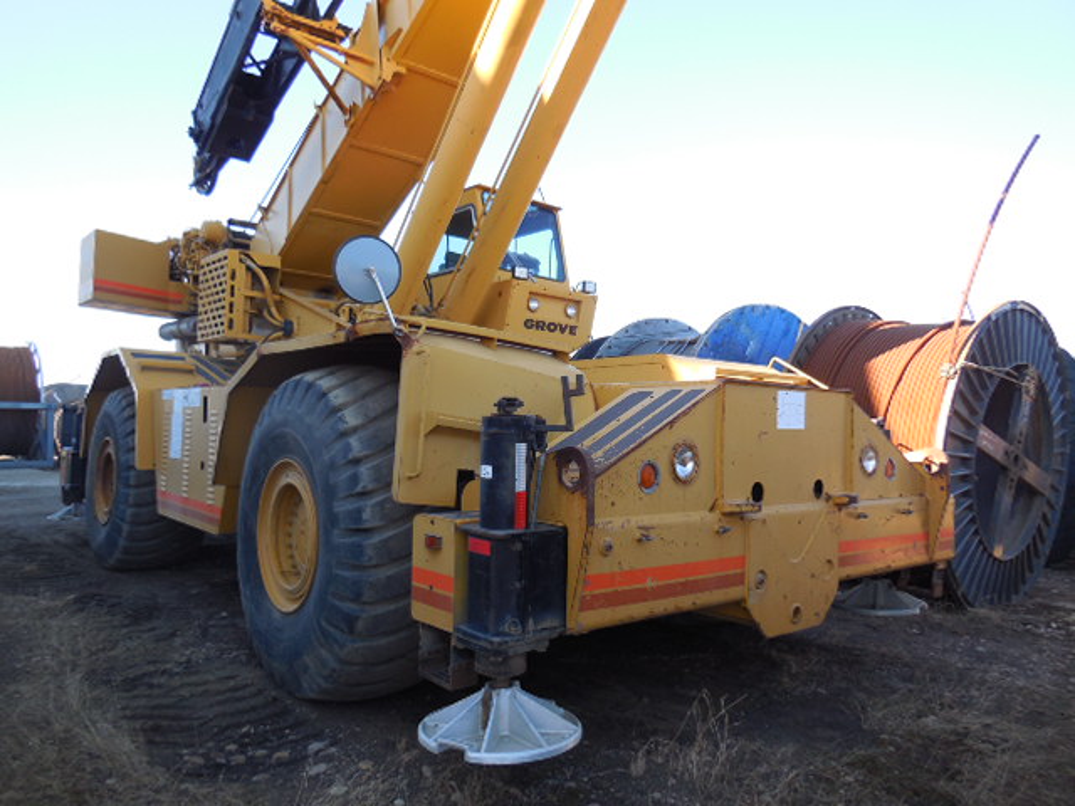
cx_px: 538
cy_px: 403
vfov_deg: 54.9
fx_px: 776
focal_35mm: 25
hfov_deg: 69.4
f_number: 3.1
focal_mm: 4.5
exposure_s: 1/250
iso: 125
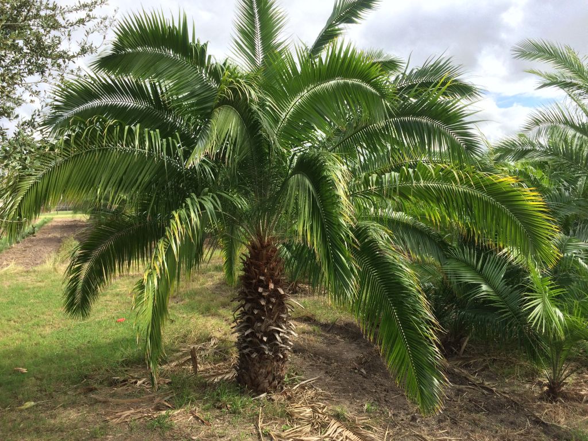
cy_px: 220
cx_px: 294
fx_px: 493
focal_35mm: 29
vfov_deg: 48.2
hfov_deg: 61.7
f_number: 2.2
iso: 32
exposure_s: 1/892
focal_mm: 4.15
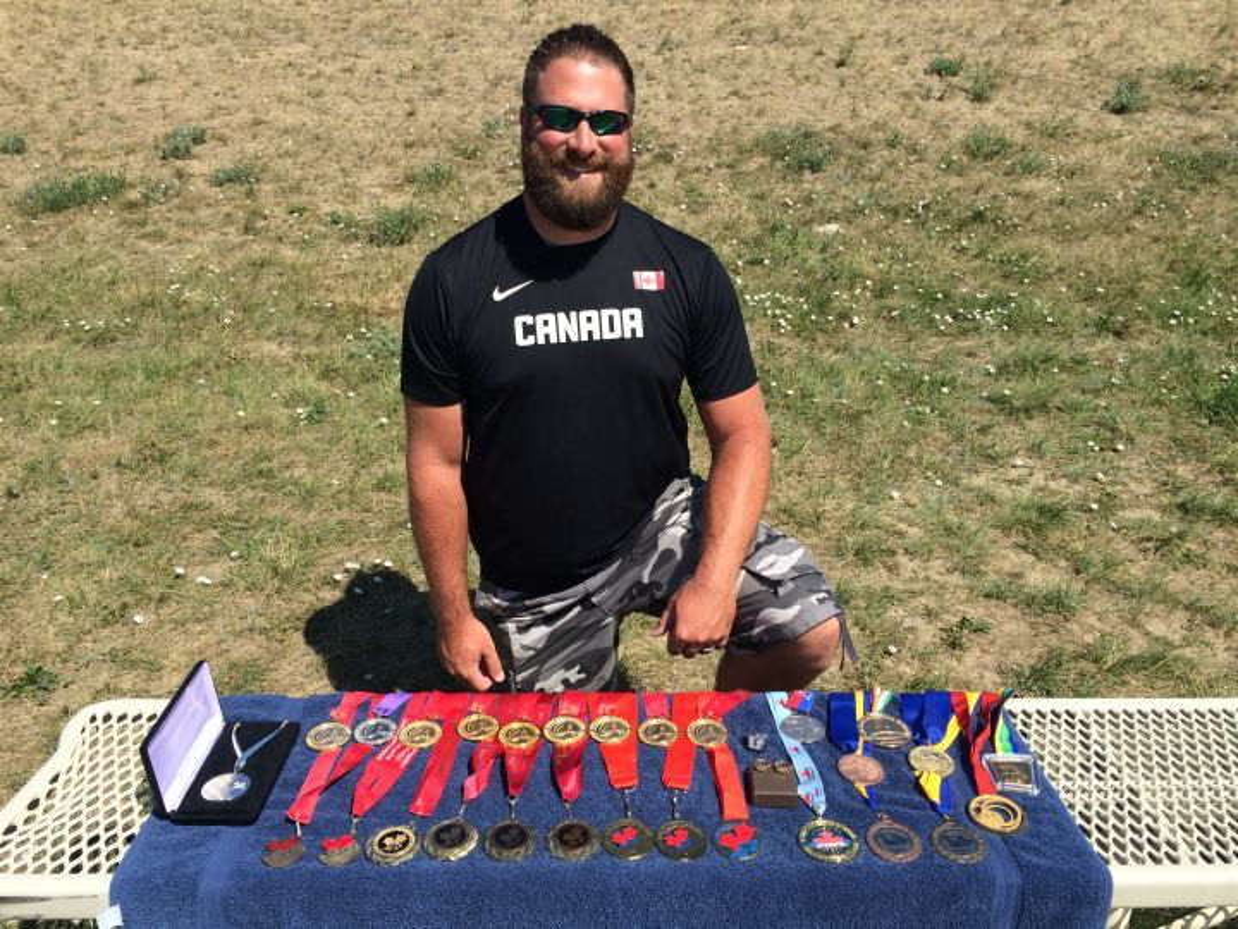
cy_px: 464
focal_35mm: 29
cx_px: 619
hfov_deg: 61.7
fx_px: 1037
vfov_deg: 48.2
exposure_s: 1/2053
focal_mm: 4.15
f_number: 2.2
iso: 32
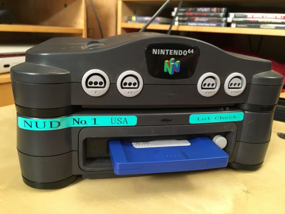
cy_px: 107
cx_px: 142
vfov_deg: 48.2
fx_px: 239
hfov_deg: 61.7
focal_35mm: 29
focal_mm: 4.15
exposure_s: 1/30
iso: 160
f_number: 2.2
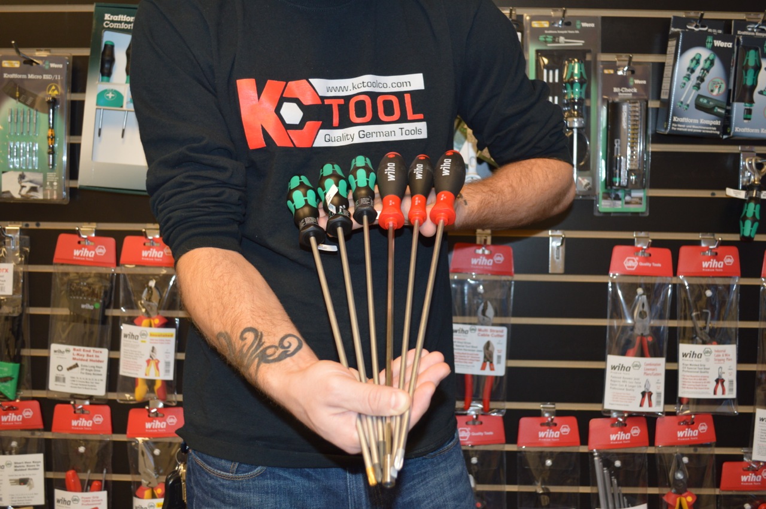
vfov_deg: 36.8
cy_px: 254
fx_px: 765
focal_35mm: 36
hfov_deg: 53.2
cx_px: 383
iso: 360
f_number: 4
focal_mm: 24
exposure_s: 1/30
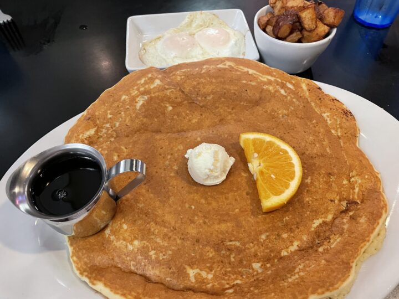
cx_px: 200
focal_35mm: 26
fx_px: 300
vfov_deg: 53.1
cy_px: 150
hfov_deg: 67.3
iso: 500
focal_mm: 4.2
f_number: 1.6
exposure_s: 1/30
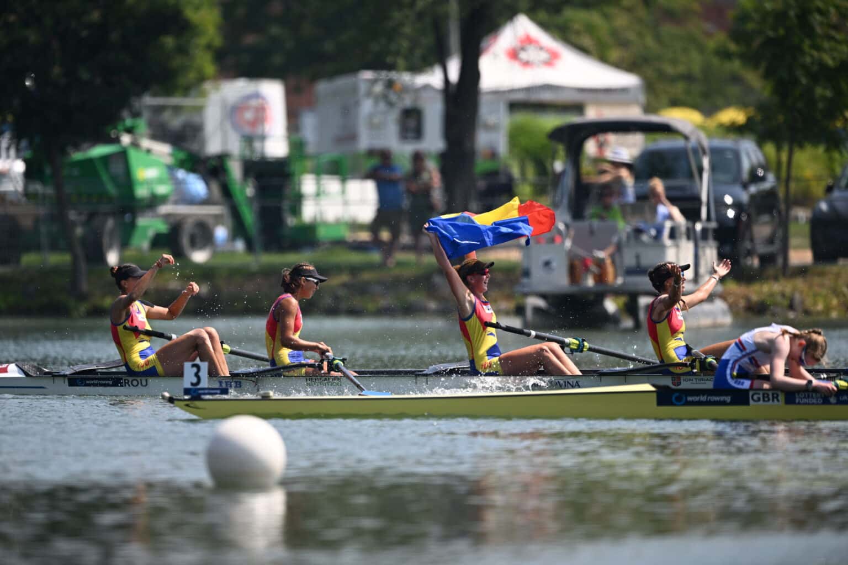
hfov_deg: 3.4
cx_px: 424
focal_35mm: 600
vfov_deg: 2.3
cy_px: 282
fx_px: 14132
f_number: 4
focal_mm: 600
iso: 220
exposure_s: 1/2000
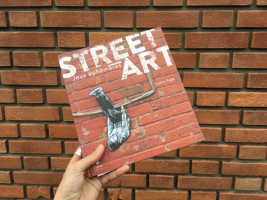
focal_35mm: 29
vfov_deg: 48.2
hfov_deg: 61.7
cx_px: 134
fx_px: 224
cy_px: 100
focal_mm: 4.15
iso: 25
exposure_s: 1/100
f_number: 2.2
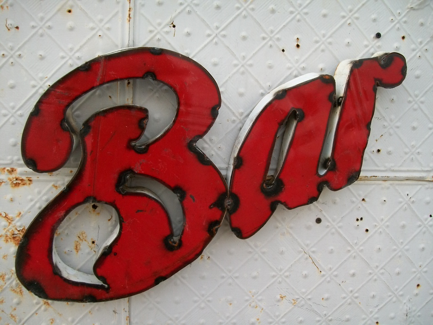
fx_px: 450
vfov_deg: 39.7
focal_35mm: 36
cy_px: 162
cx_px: 216
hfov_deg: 51.4
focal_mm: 6
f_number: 2.7
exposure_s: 1/125
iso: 80
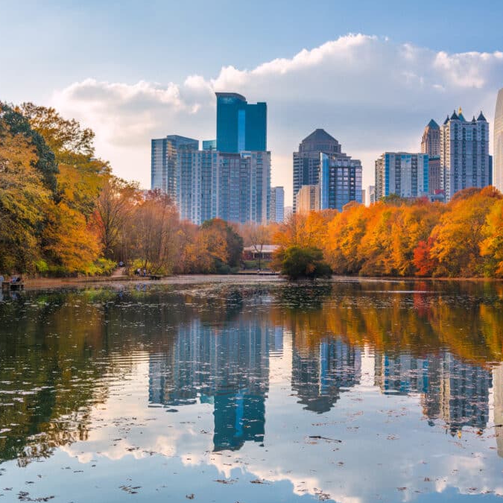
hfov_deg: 34.0
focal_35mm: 49
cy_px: 253
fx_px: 806
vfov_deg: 34.7
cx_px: 370
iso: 125
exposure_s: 1/80
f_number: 8
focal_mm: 38
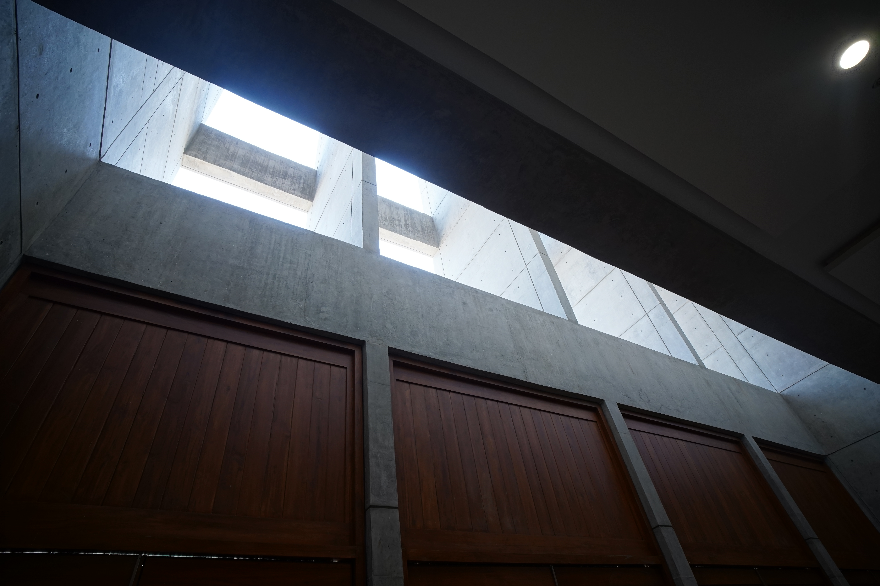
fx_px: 440
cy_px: 293
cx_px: 440
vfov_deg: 67.4
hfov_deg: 90.0
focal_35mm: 18
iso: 1600
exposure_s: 1/125
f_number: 7.1
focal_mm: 18
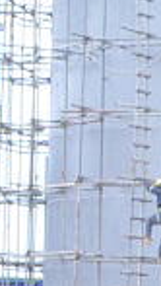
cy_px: -89
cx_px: -365
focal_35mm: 417
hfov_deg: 2.9
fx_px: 3156
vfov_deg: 5.1
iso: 200
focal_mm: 26
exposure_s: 1/60
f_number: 8
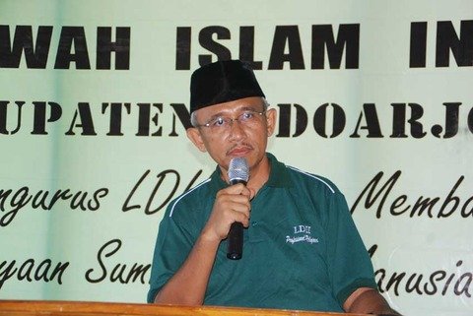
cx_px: 236
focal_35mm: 102
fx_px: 1341
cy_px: 158
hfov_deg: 20.0
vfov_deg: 13.4
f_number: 5.3
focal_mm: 68
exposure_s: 1/60
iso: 400
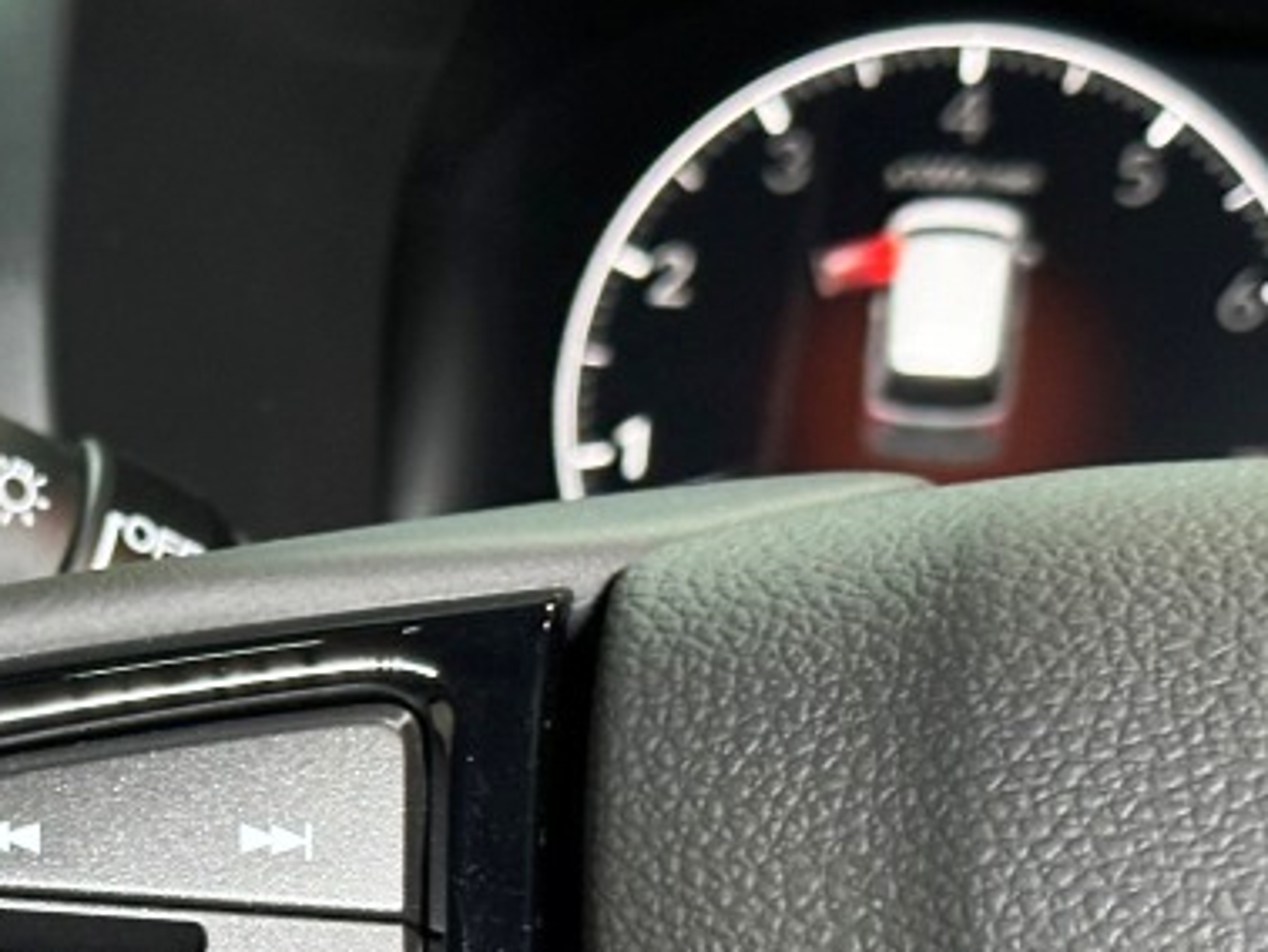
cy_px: 1110
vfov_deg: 11.2
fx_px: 4765
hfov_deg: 14.9
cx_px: 37
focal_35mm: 130
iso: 400
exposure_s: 1/30
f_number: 1.78
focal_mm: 6.86
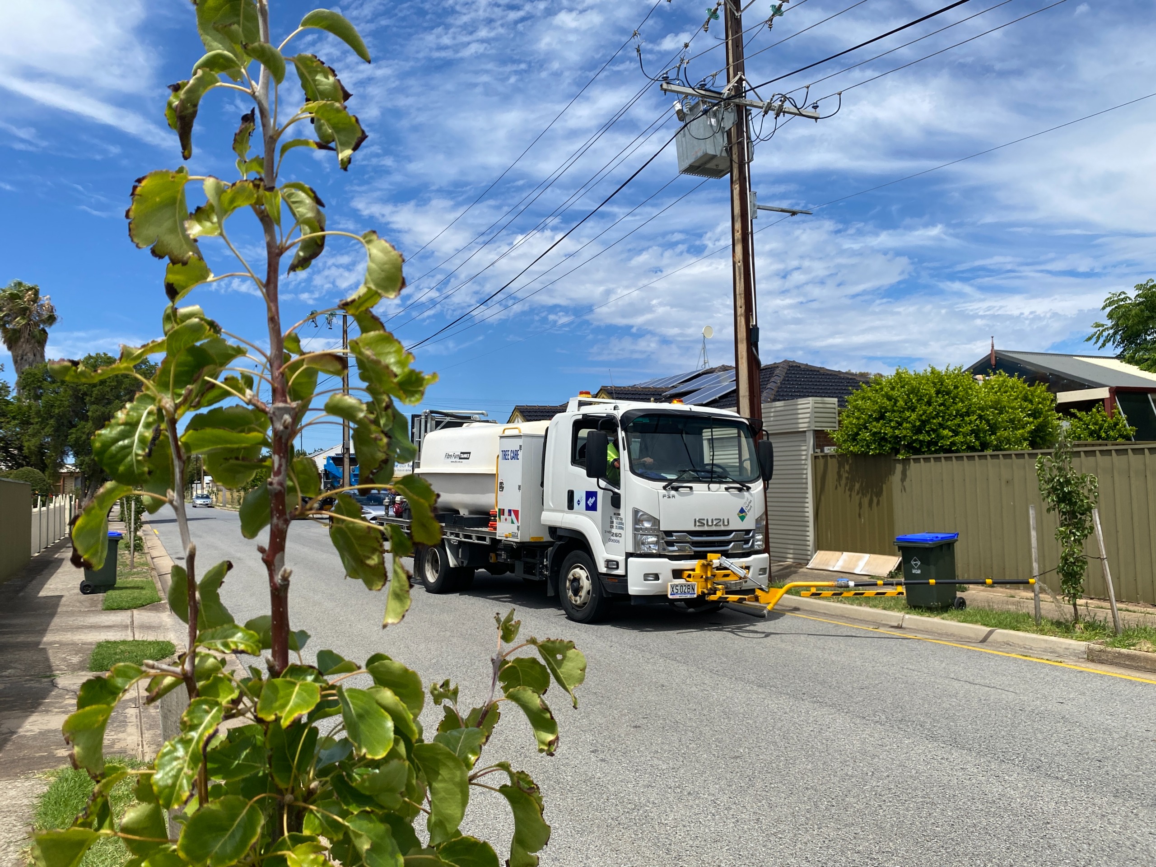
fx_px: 868
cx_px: 578
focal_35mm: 26
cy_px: 434
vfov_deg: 53.1
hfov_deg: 67.3
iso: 32
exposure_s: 1/5025
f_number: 1.8
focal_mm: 4.25
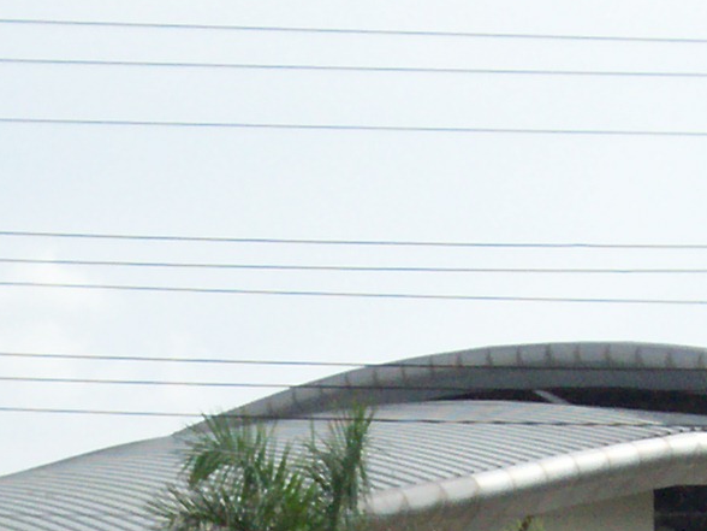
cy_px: 834
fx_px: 2880
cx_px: 263
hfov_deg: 14.0
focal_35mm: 141
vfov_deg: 10.1
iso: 100
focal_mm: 5.9
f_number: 4.5
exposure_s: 1/838
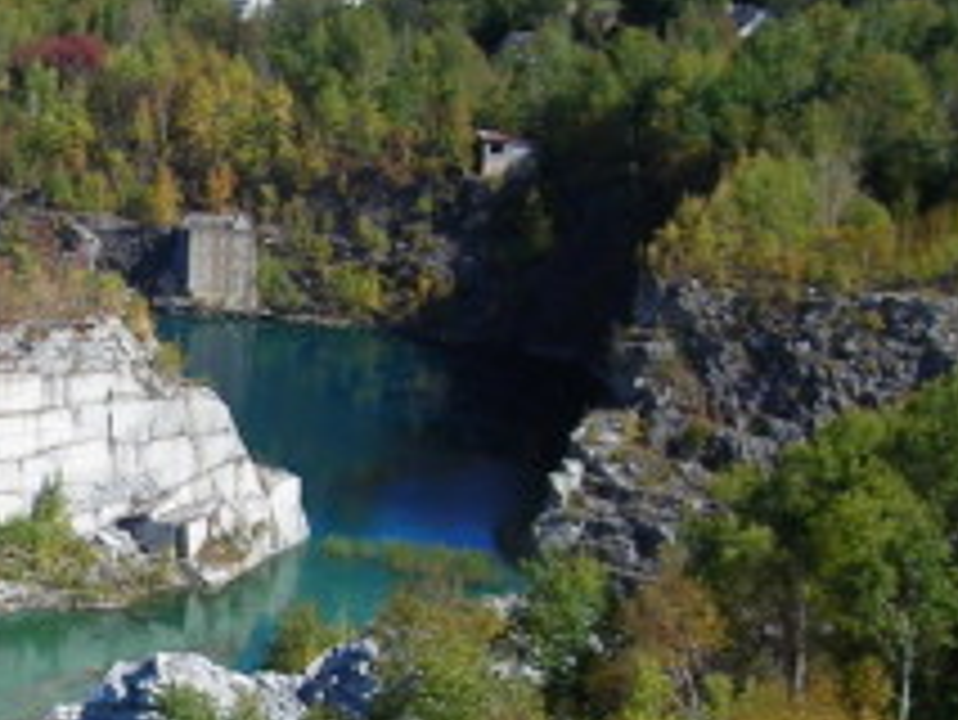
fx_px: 2963
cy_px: 526
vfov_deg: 13.8
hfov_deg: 17.8
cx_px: -76
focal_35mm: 107
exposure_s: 1/160
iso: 50
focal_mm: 6.3
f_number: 6.4
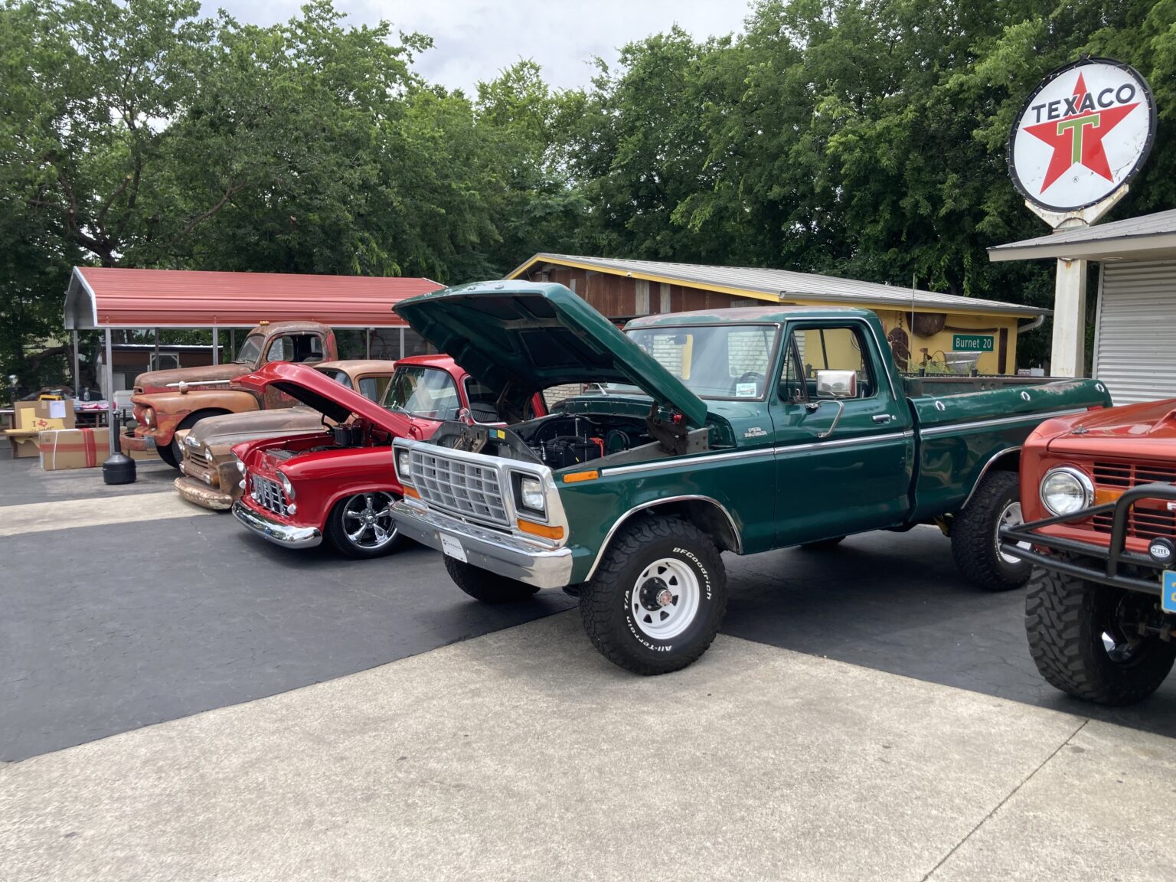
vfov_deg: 49.7
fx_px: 951
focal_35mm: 28
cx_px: 588
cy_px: 441
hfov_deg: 63.4
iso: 20
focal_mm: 3.99
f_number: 1.8
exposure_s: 1/810
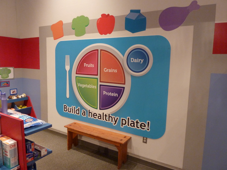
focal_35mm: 25
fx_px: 164
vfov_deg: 54.9
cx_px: 114
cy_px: 85
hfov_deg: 69.4
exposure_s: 1/13
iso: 400
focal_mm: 4.1
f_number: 3.3
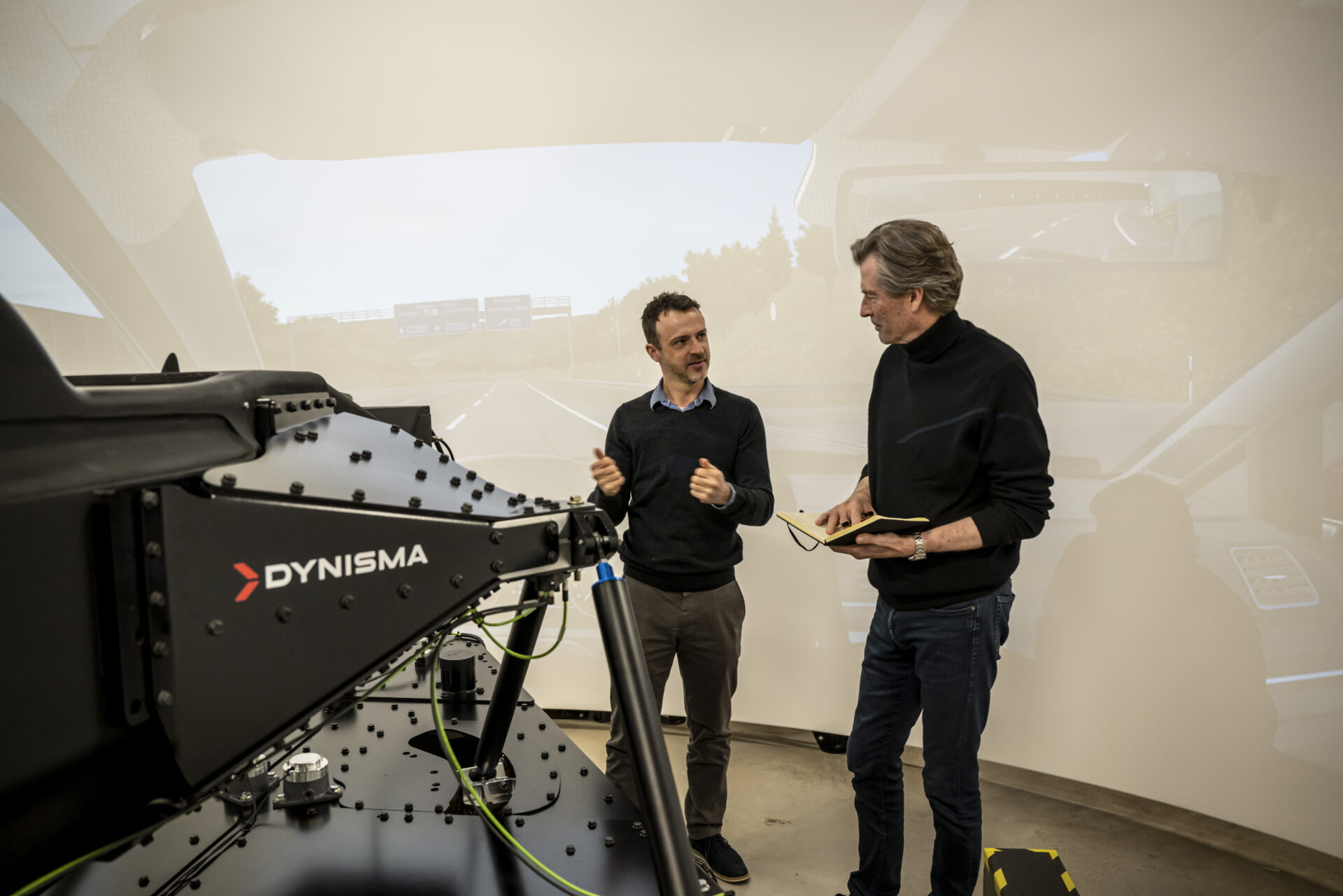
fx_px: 1044
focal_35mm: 28
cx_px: 672
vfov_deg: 46.4
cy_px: 448
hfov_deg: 65.5
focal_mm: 28
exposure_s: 1/80
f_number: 4
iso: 1000
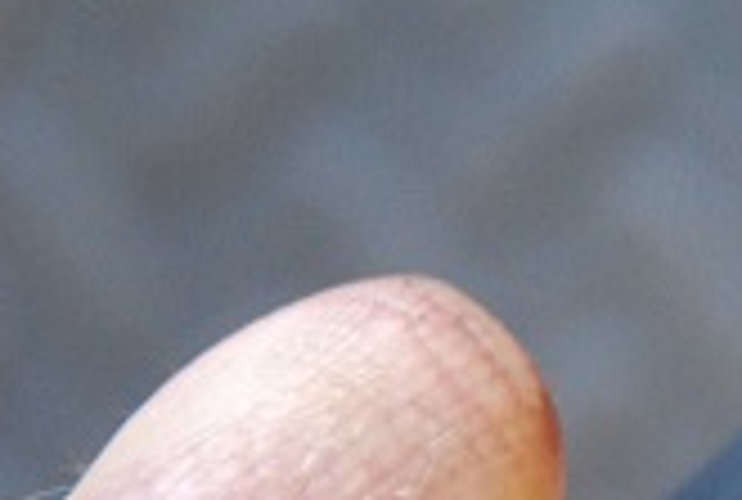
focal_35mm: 381
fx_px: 7874
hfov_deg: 5.3
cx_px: 1313
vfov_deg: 3.6
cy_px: 426
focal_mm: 70
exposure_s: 1/50
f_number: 4.5
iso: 1600
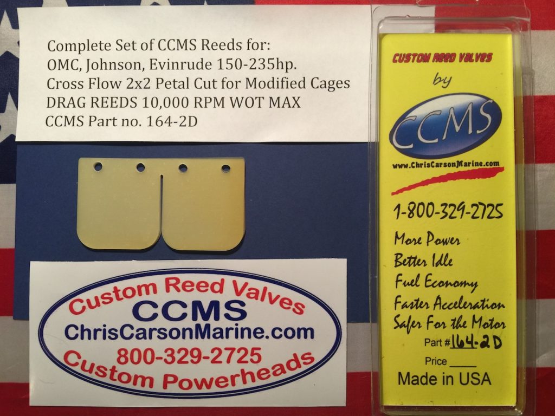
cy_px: 208
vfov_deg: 48.2
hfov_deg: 61.7
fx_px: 465
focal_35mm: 29
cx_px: 278
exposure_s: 1/15
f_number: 2.2
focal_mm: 4.15
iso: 32
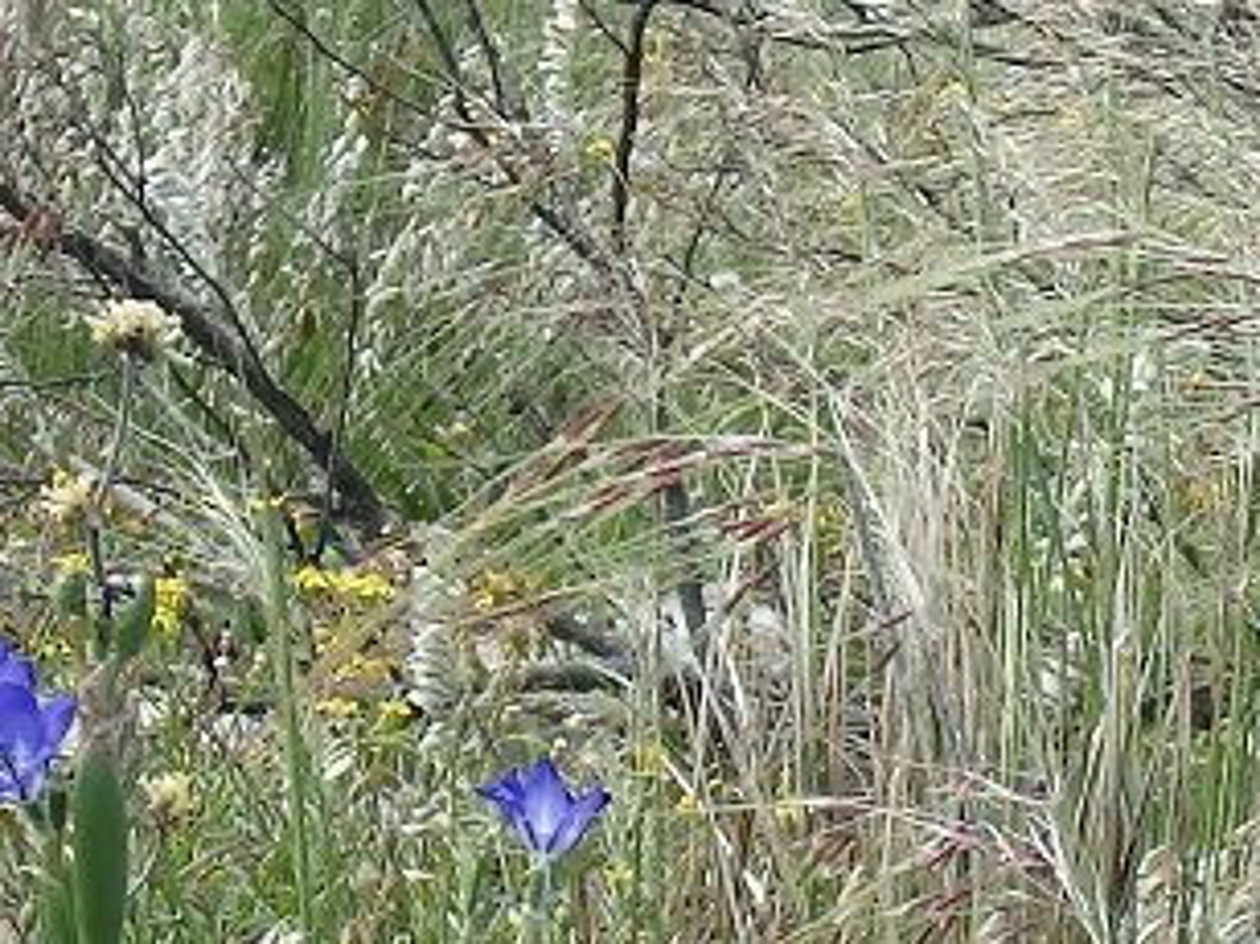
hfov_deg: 6.7
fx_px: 10806
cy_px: 548
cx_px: 1155
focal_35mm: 297
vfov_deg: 5.0
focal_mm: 11.9
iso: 125
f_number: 4.4
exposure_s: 1/250
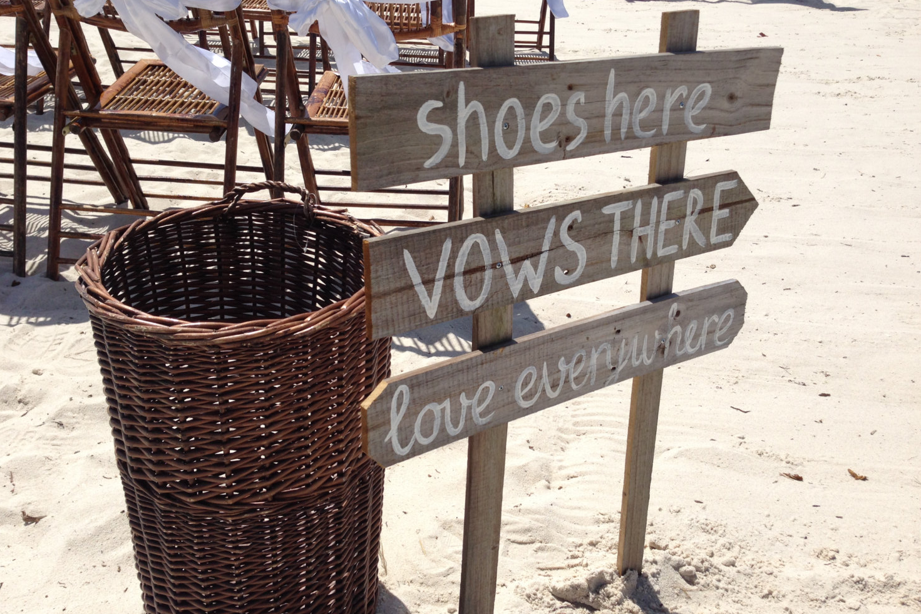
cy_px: 301
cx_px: 452
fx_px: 895
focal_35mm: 35
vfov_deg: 37.9
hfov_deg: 54.4
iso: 50
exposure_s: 1/2169
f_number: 2.4
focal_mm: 4.12
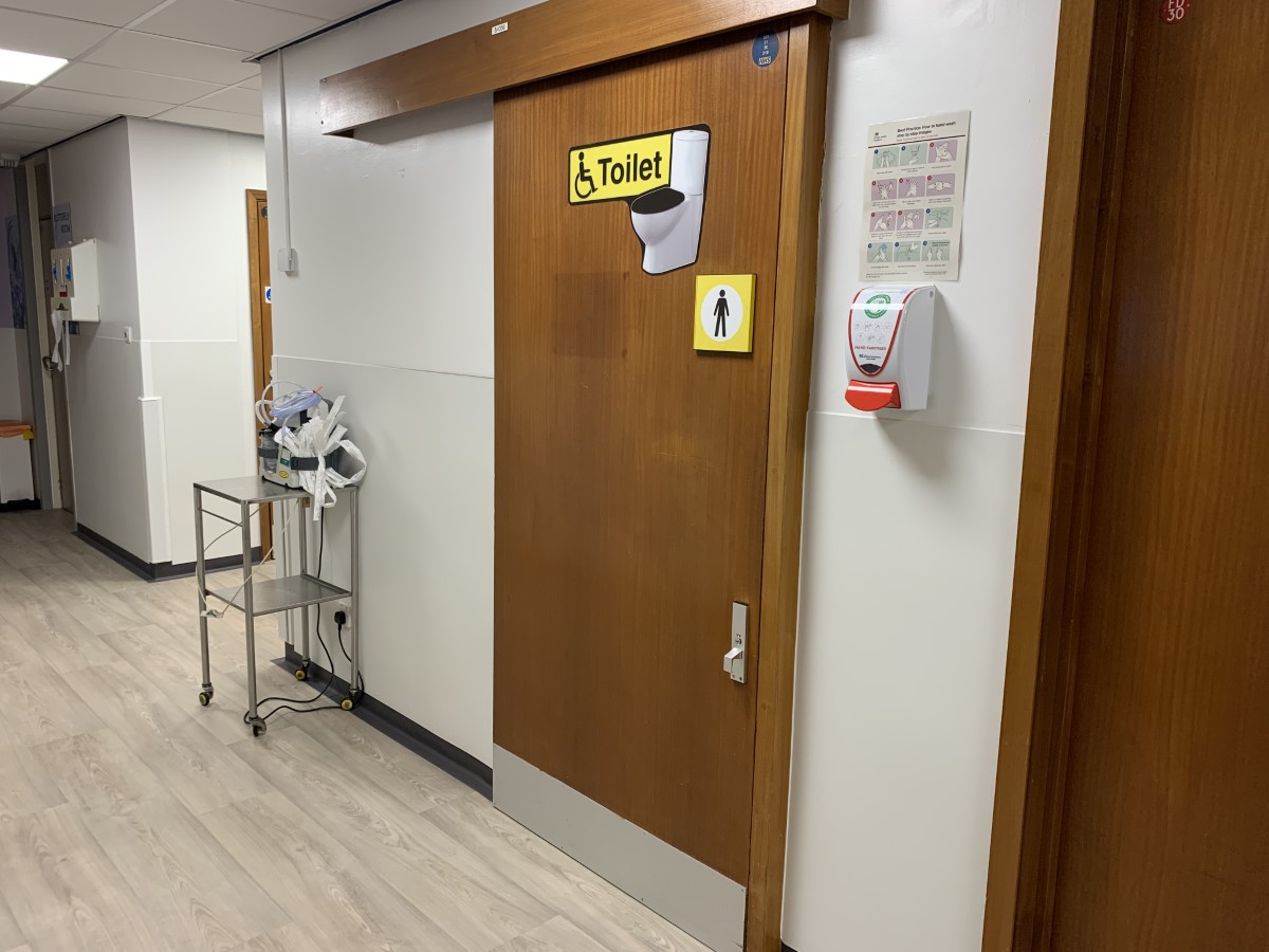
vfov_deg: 53.1
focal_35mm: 26
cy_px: 476
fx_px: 953
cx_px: 634
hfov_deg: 67.3
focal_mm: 4.25
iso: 80
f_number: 1.8
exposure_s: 1/50
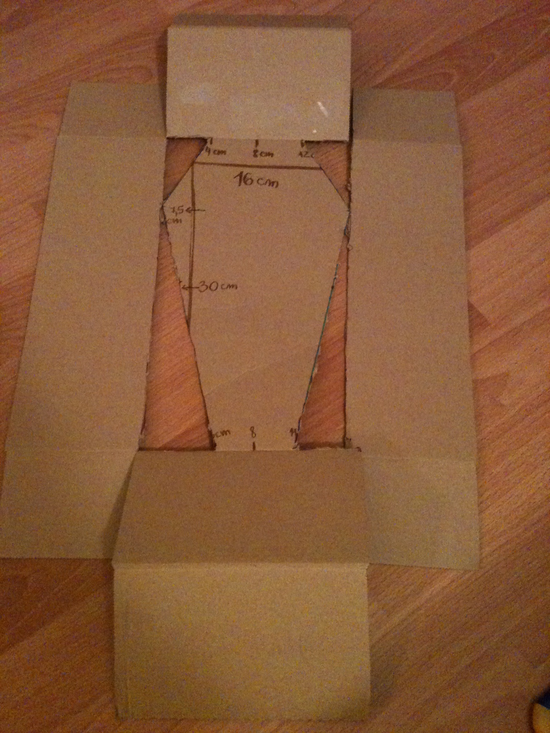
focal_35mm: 35
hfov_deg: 40.7
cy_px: 366
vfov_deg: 52.6
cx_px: 275
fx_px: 741
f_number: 2.8
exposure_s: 1/14
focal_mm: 3.85
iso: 640
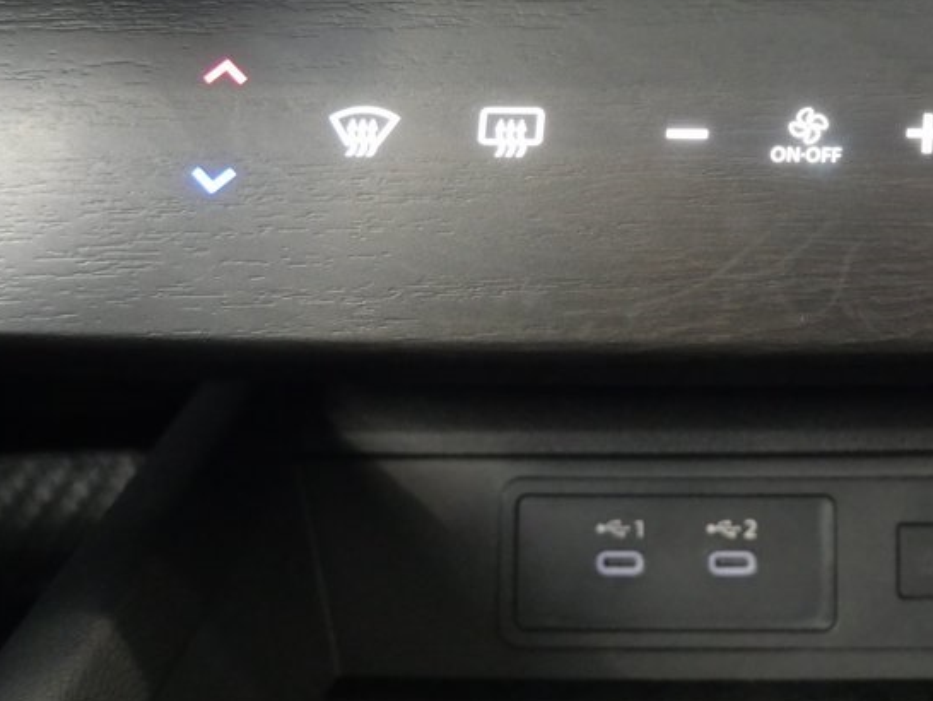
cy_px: 137
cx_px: 825
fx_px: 1213
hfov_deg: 39.3
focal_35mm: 45
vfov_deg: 31.4
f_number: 3.5
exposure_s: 1/15
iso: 3200
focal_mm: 12
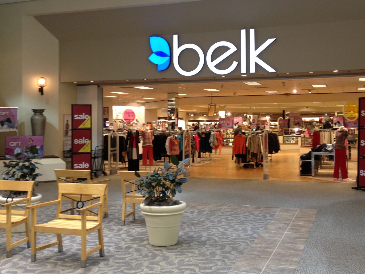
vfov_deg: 30.8
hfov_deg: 40.4
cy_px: 115
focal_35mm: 47
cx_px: 193
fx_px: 496
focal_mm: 4.28
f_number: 2.4
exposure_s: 1/20
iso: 100
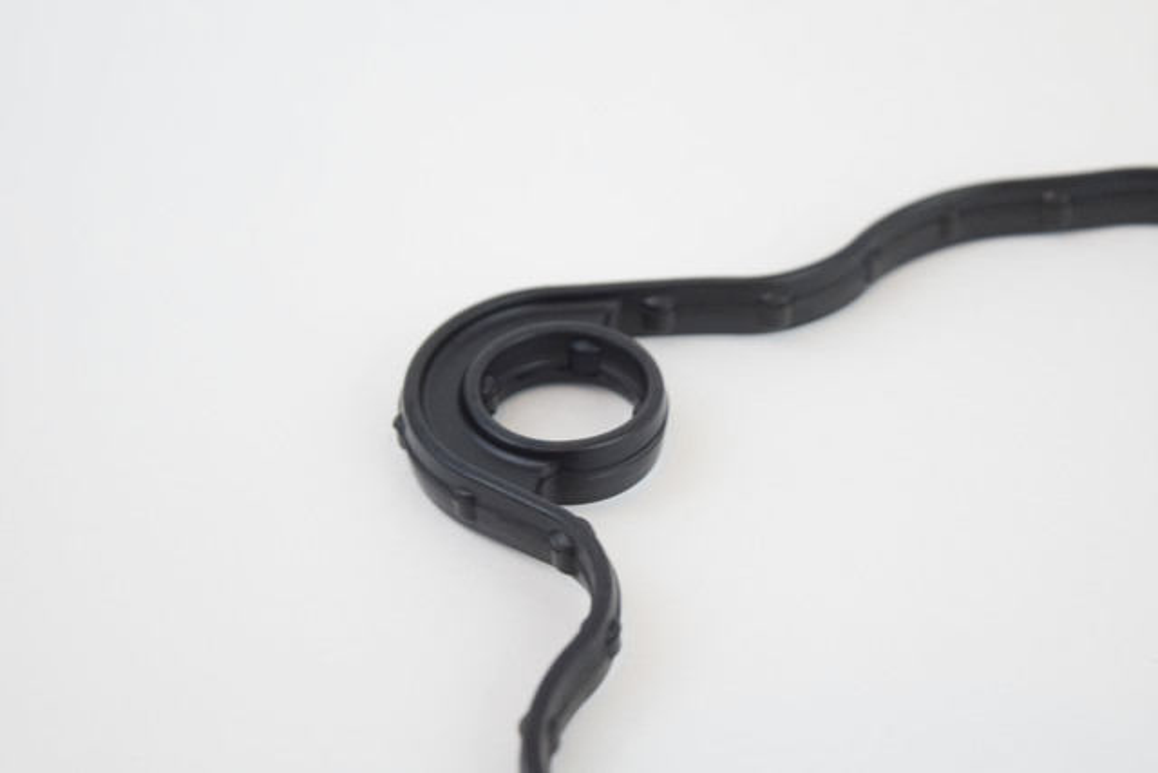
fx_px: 2654
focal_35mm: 82
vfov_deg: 16.6
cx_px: 579
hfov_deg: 24.6
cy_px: 386
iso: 1400
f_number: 5.6
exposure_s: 1/60
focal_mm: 55
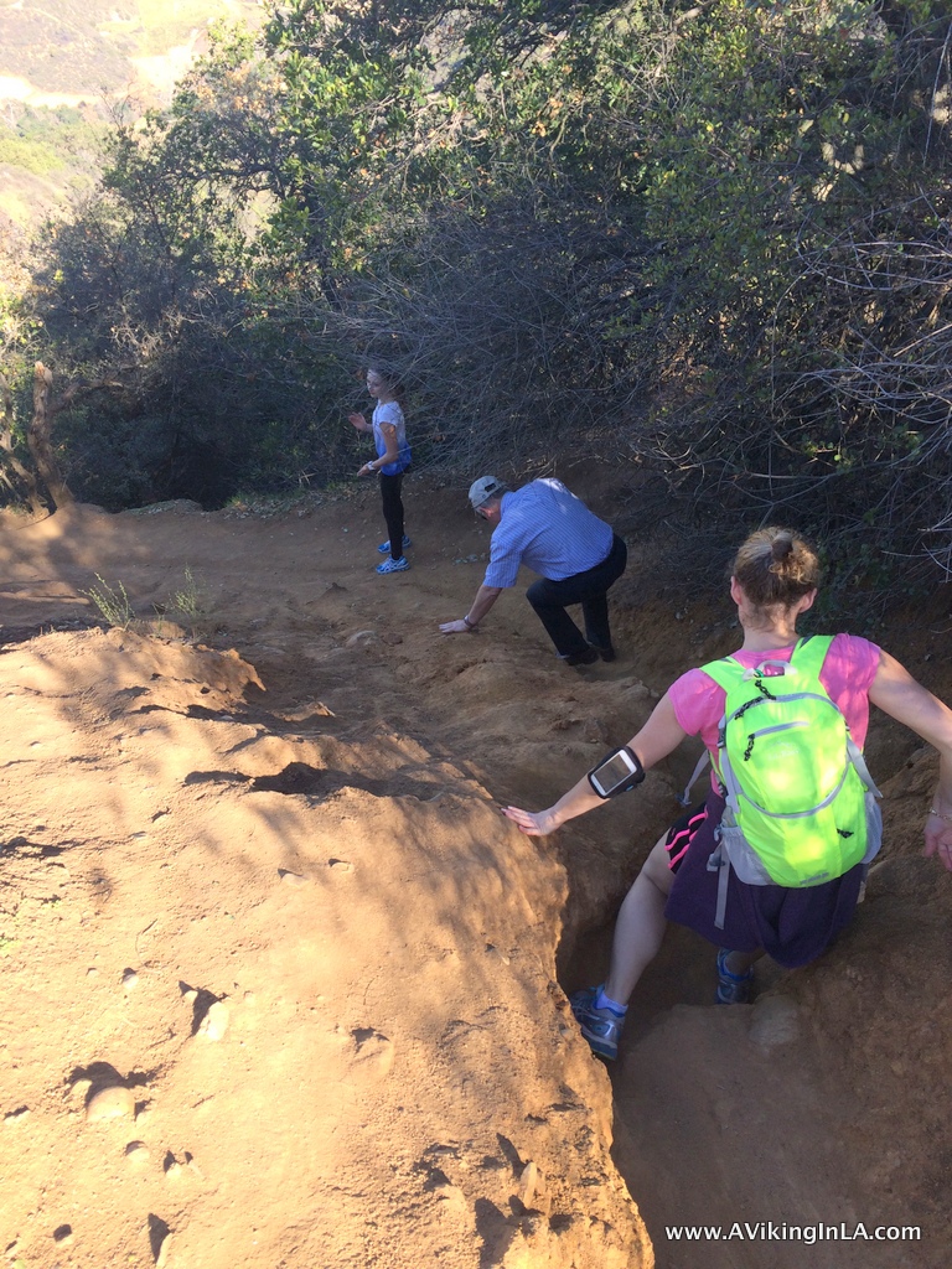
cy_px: 634
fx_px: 1063
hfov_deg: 48.2
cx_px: 476
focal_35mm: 29
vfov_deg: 61.7
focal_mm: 4.15
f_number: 2.2
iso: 32
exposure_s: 1/376
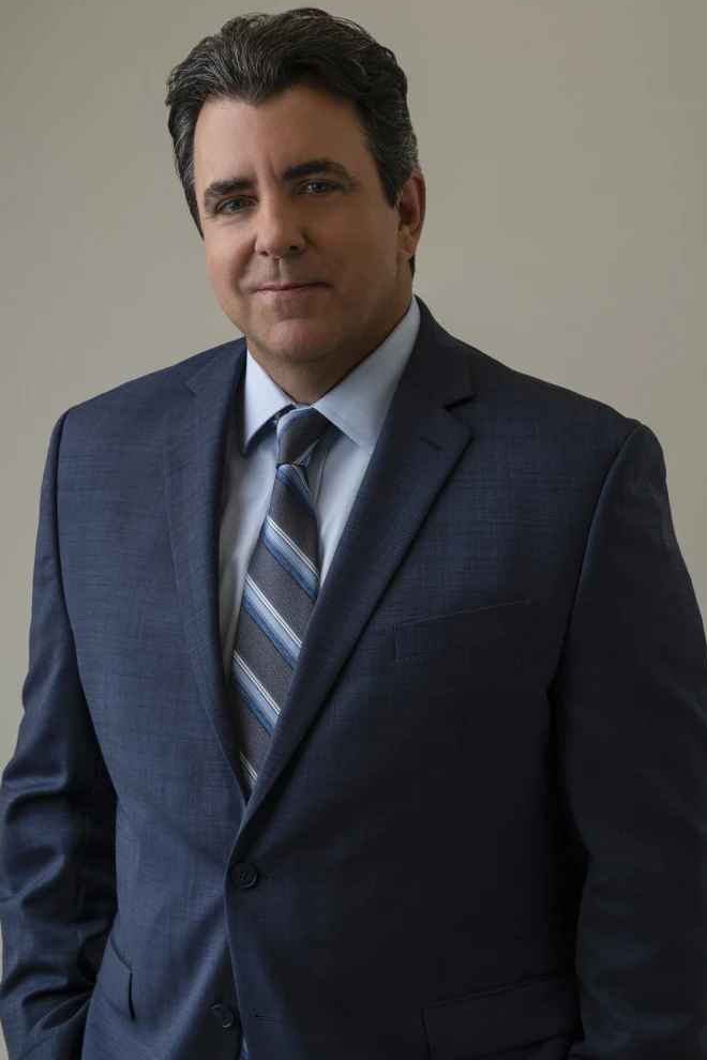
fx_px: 2857
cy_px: 546
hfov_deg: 14.1
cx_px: 326
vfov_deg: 21.0
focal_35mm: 97
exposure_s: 1/125
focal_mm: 80
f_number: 8
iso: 250
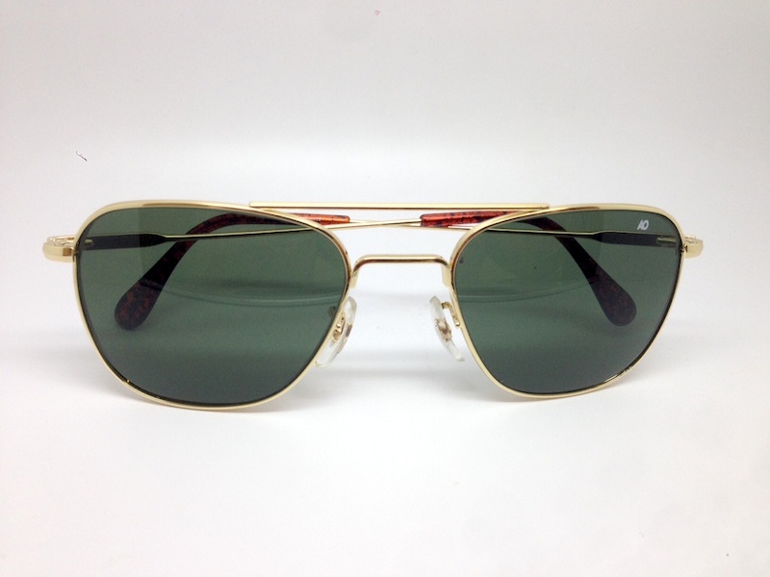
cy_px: 288
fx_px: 734
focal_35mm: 33
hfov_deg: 55.4
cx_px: 385
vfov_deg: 42.9
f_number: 2.4
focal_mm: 4.12
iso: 80
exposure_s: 1/120
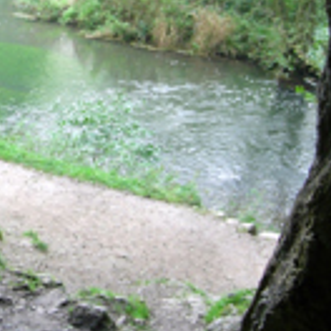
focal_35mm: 99
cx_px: -4
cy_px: 93
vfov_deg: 17.5
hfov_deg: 17.2
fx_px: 1071
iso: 64
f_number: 2.8
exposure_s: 1/71.8
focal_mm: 7.8
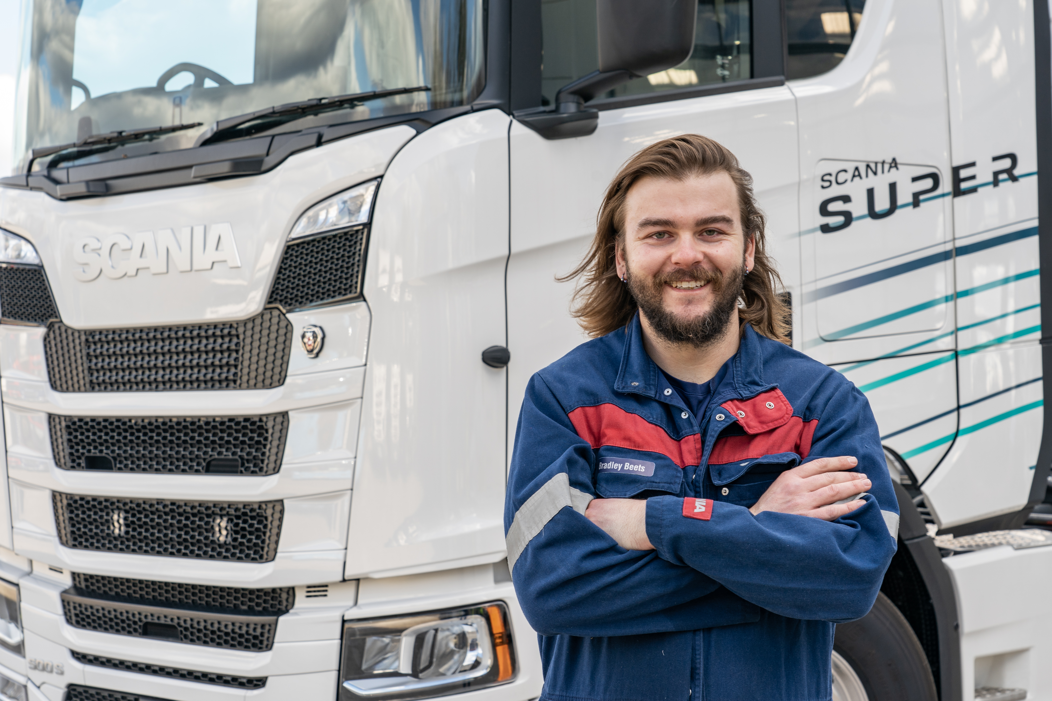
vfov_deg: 20.0
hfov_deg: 29.7
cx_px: 526
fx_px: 1987
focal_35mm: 68
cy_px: 350
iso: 250
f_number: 9
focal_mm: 68
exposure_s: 1/80
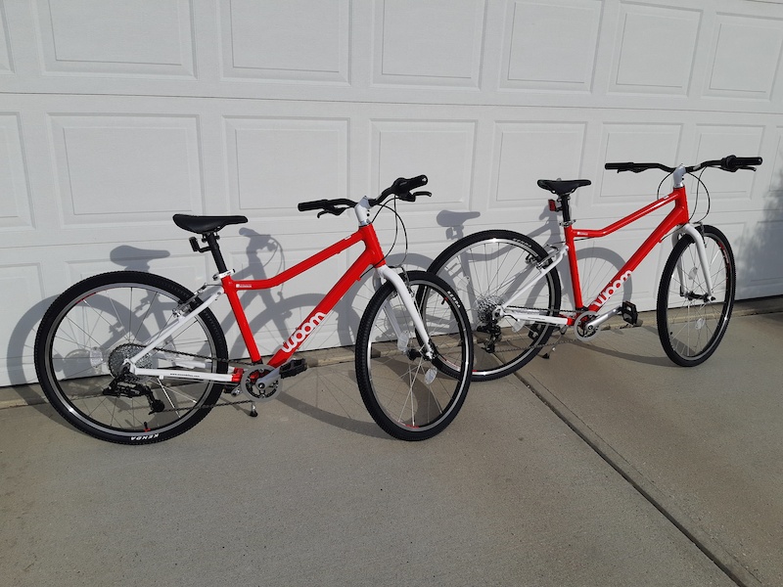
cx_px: 392
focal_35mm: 26
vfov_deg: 53.1
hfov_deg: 67.3
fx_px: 588
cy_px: 294
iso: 40
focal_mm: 3.93
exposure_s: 1/3300
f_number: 1.7
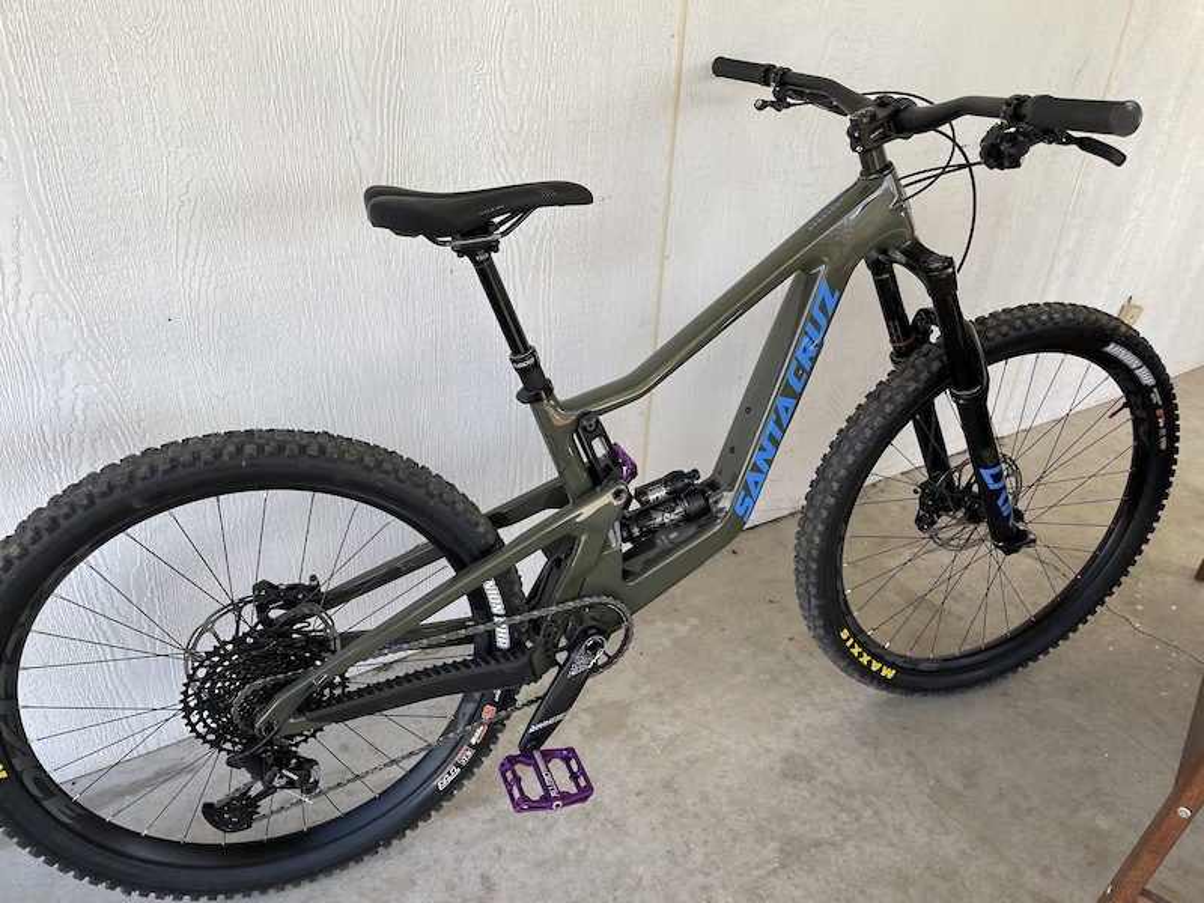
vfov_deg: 53.1
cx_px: 602
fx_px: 904
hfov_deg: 67.3
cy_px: 452
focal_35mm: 26
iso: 32
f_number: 1.6
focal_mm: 4.2
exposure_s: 1/342
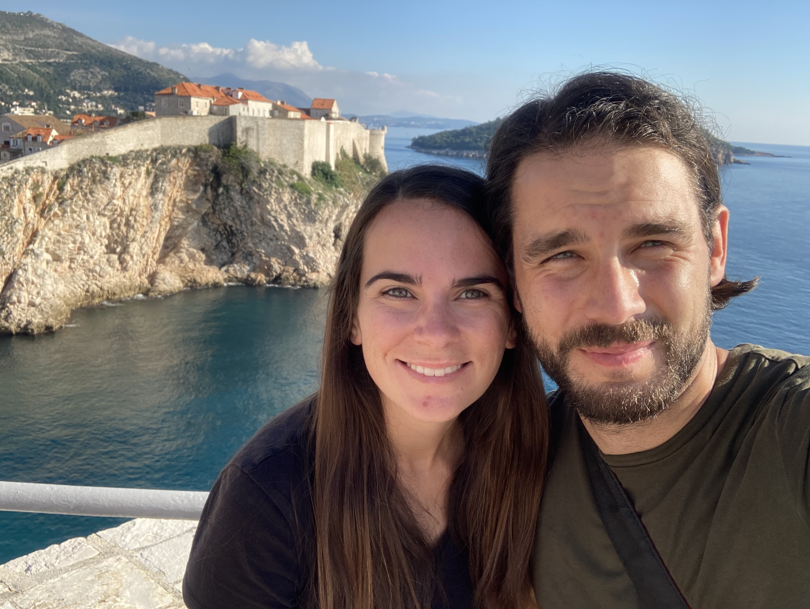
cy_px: 304
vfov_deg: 44.2
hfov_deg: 56.8
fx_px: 749
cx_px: 405
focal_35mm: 32
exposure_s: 1/729
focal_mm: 2.87
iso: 20
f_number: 2.2
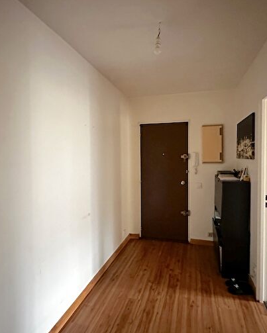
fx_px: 188
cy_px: 162
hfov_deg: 70.6
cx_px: 150
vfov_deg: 83.2
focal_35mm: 19
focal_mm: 2.22
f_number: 2.2
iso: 1000
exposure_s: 1/34
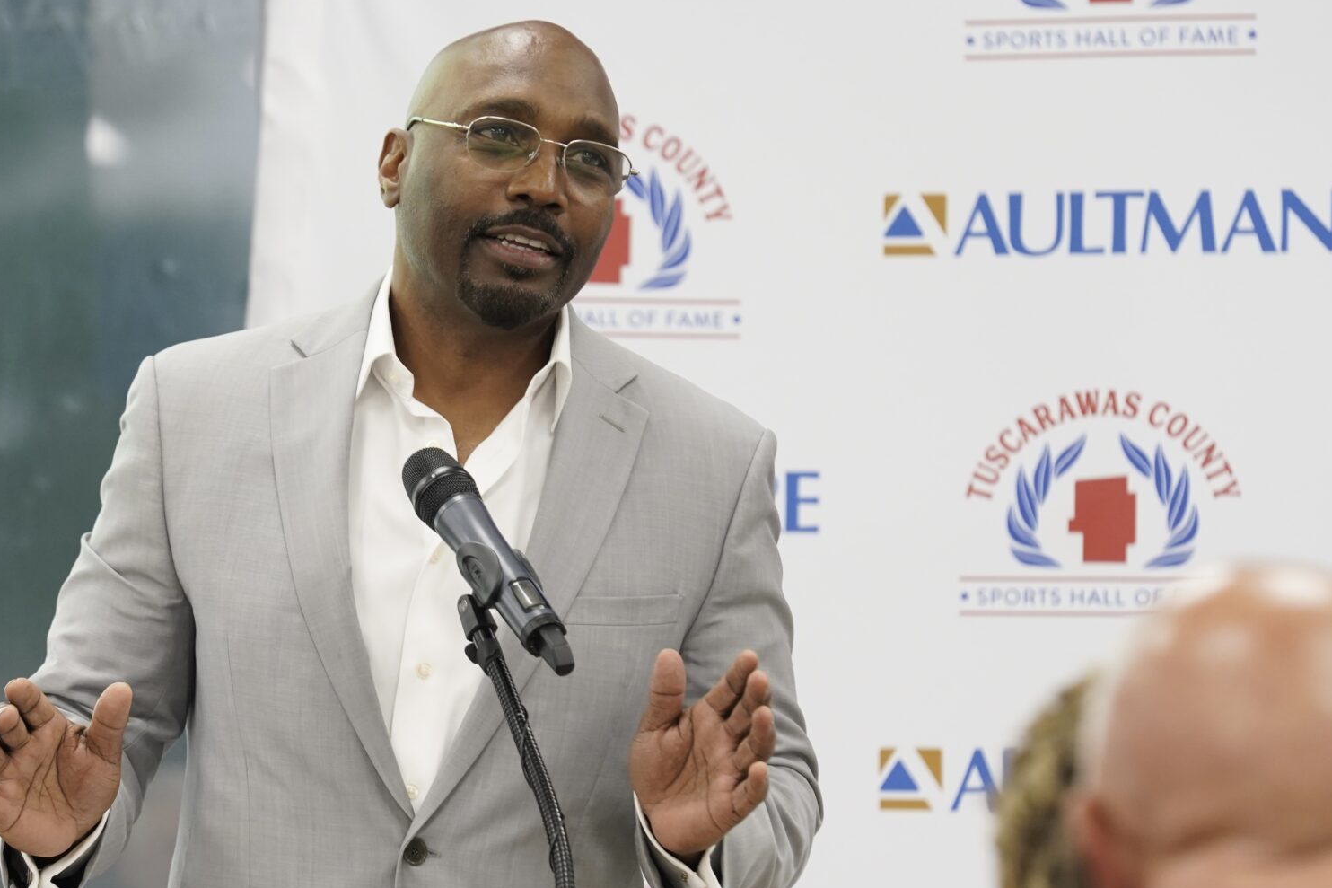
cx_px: 655
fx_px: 7584
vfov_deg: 6.7
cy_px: 454
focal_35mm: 205
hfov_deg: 10.0
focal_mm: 198
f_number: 5.6
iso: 2000
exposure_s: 1/125
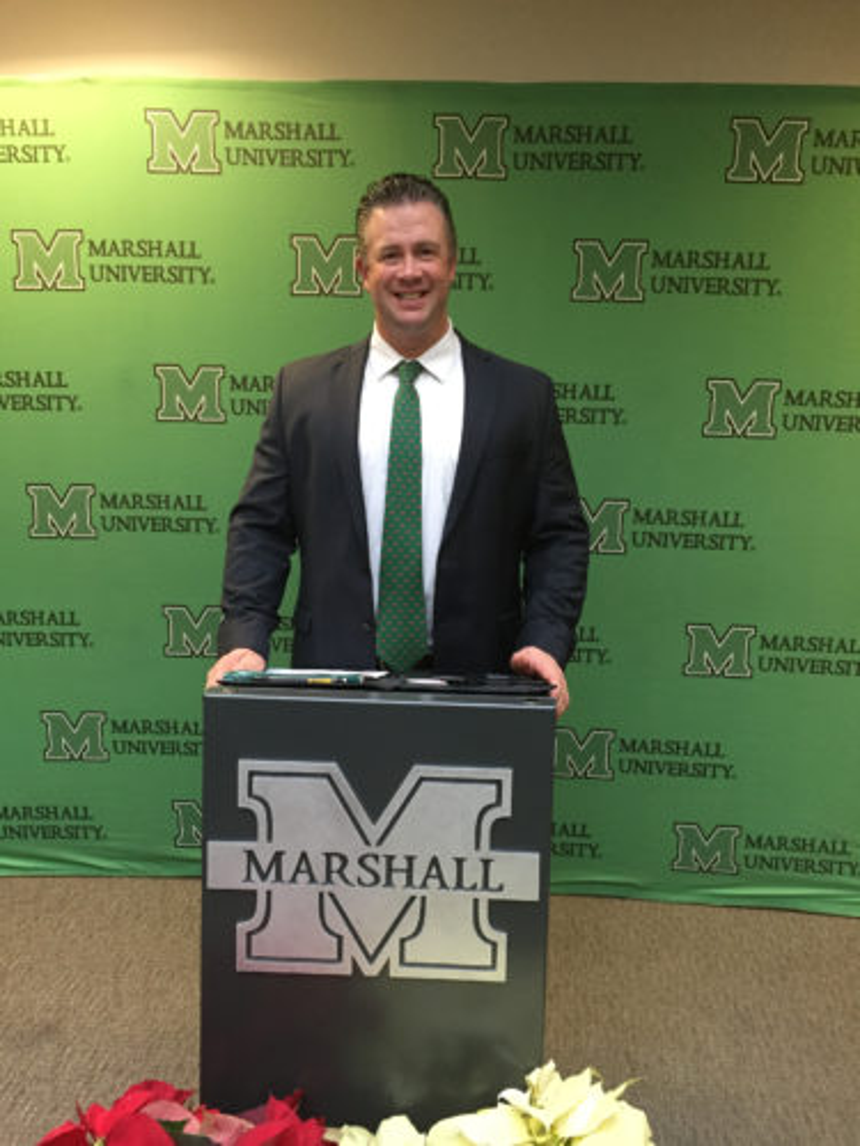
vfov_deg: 61.7
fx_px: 961
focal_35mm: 29
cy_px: 573
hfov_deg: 48.2
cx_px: 430
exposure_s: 1/30
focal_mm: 4.15
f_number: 2.2
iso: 125
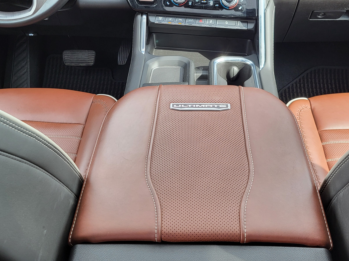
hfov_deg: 43.8
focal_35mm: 43
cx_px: 187
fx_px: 434
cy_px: 58
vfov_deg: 32.8
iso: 40
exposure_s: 1/125
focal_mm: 5.4
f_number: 1.8
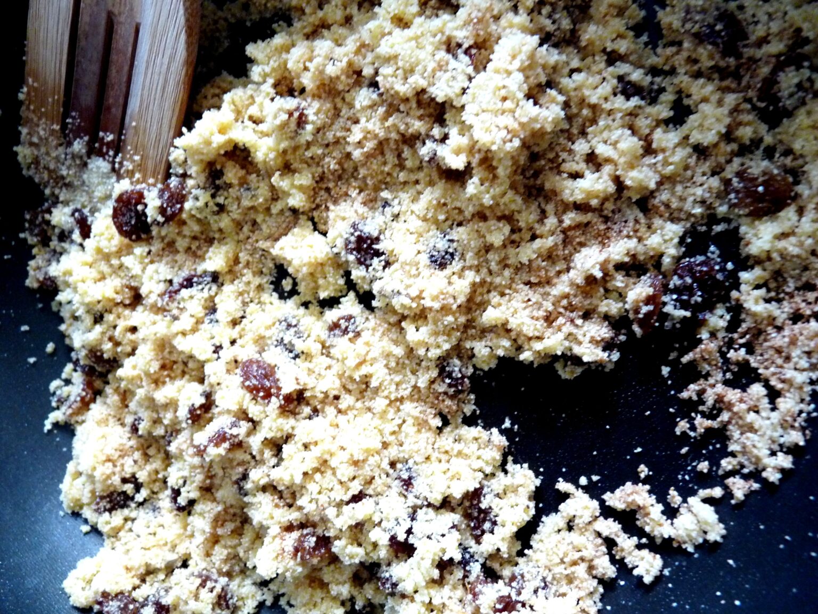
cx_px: 409
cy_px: 307
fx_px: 638
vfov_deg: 51.4
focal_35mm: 27
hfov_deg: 65.3
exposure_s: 1/10
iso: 400
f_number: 2.8
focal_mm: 4.8
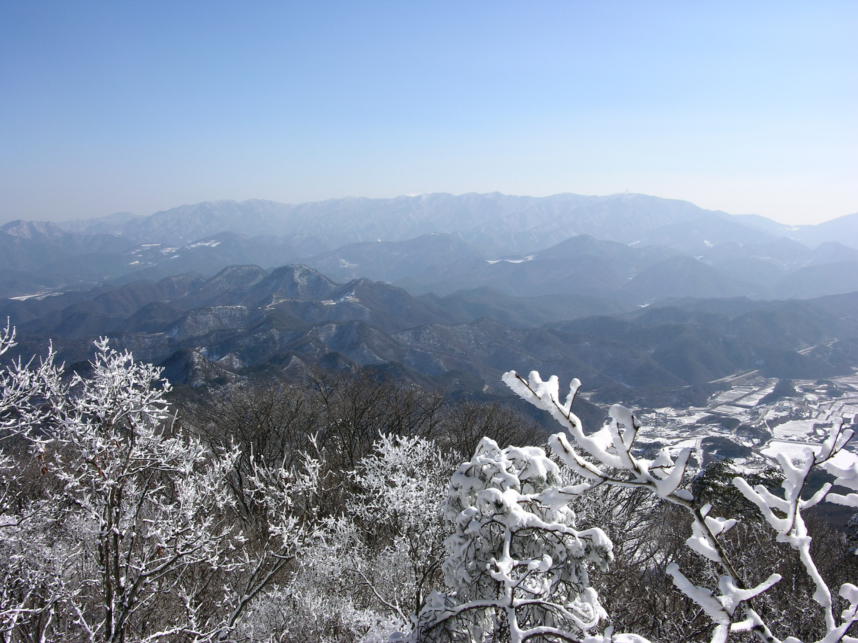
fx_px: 868
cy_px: 322
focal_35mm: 35
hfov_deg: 52.6
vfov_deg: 40.7
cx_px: 429
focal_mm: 8.9
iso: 50
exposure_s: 1/191
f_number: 8
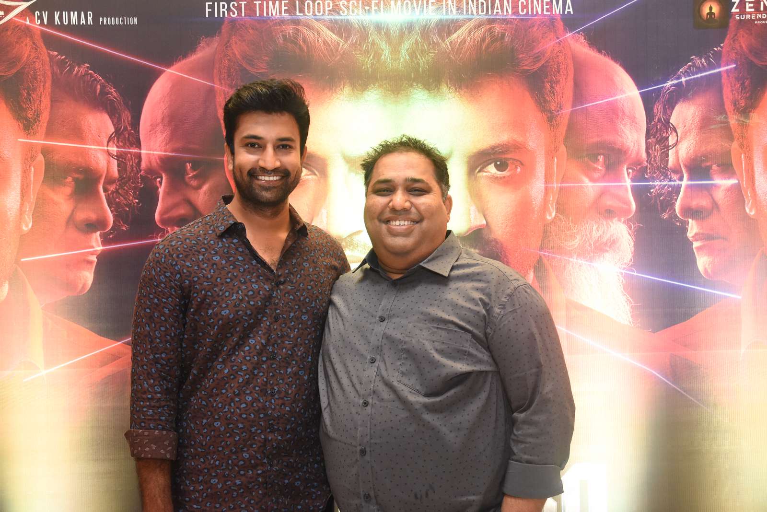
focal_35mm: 38
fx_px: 799
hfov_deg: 51.3
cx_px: 384
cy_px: 256
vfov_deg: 35.5
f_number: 5
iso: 2000
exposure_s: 1/100
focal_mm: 25
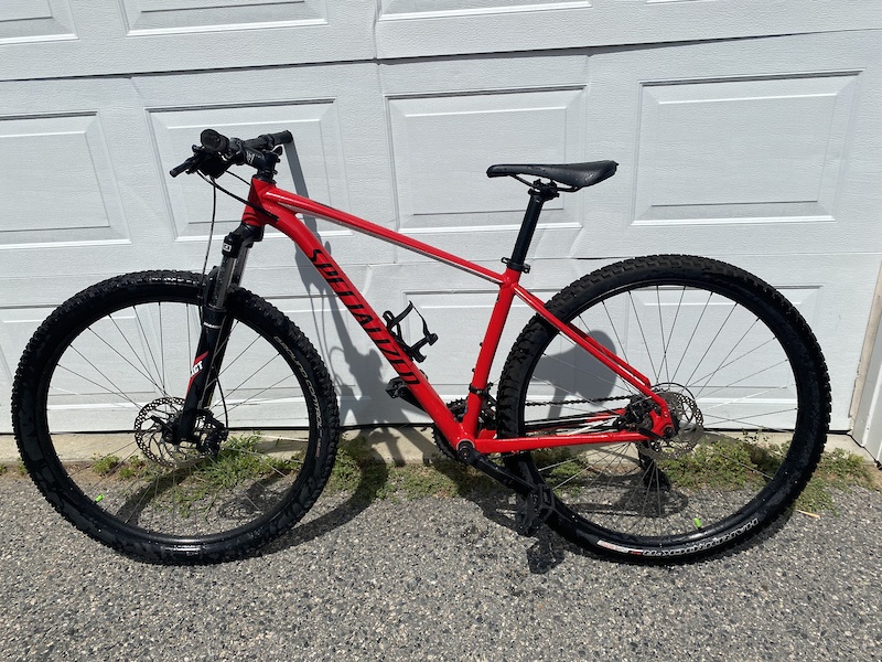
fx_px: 662
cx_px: 441
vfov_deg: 53.1
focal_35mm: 26
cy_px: 331
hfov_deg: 67.3
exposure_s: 1/6757
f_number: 1.8
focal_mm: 4.25
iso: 32
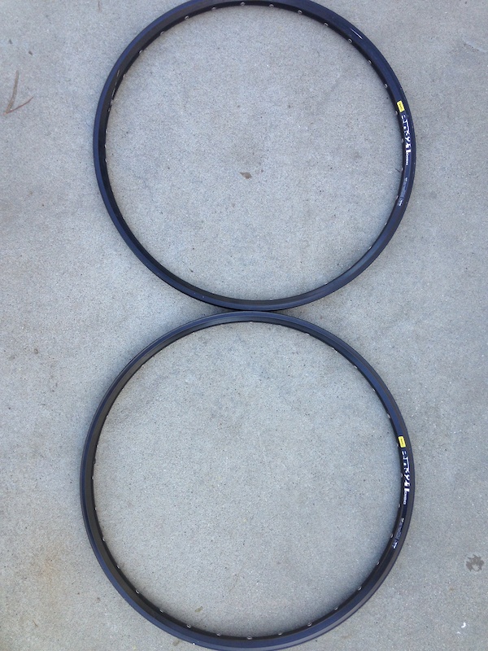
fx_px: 620
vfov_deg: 55.4
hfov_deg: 42.9
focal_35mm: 33
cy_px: 326
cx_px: 244
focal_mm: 4.12
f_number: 2.4
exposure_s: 1/165
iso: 50
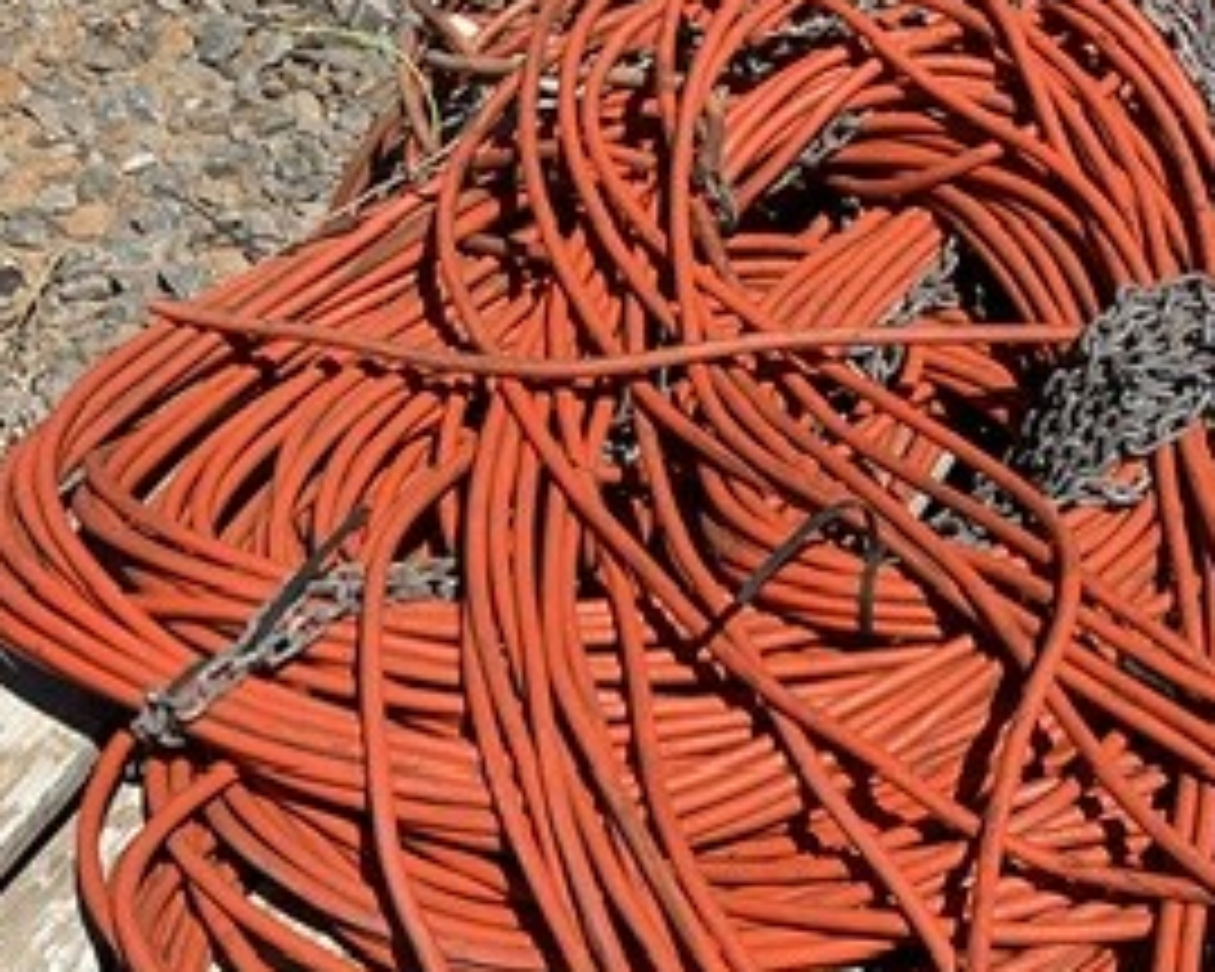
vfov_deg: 22.8
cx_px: 963
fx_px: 2409
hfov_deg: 27.8
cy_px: 590
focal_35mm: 67
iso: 16
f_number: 1.8
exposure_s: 1/2801
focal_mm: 3
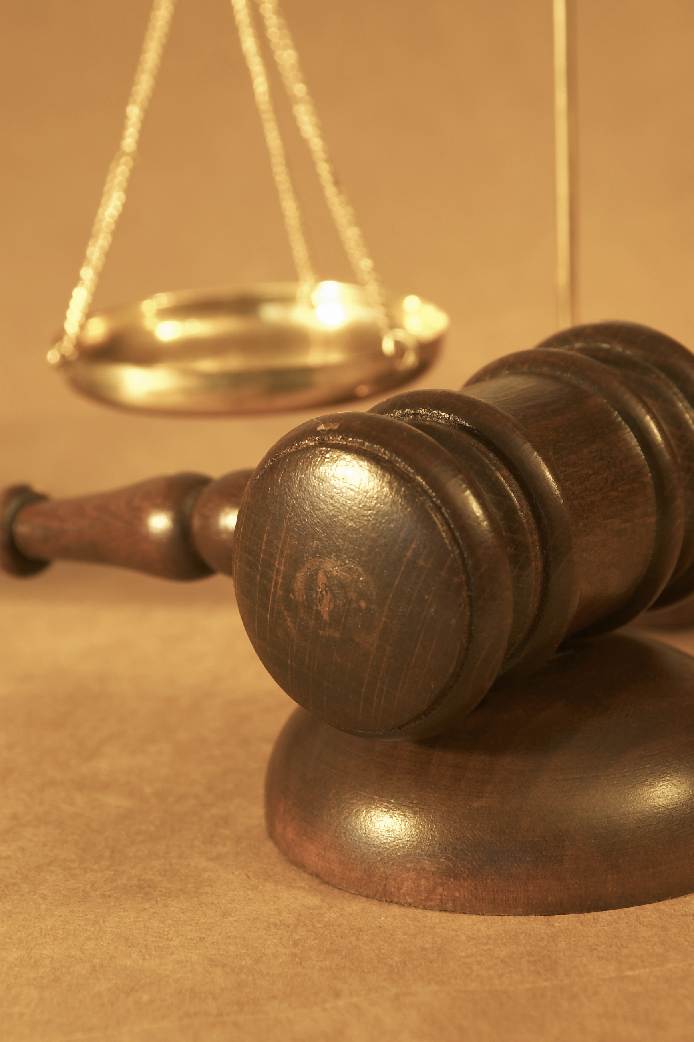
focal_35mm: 83
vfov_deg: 24.5
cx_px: 397
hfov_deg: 16.4
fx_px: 2400
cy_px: 447
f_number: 8
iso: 200
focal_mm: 48
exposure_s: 1
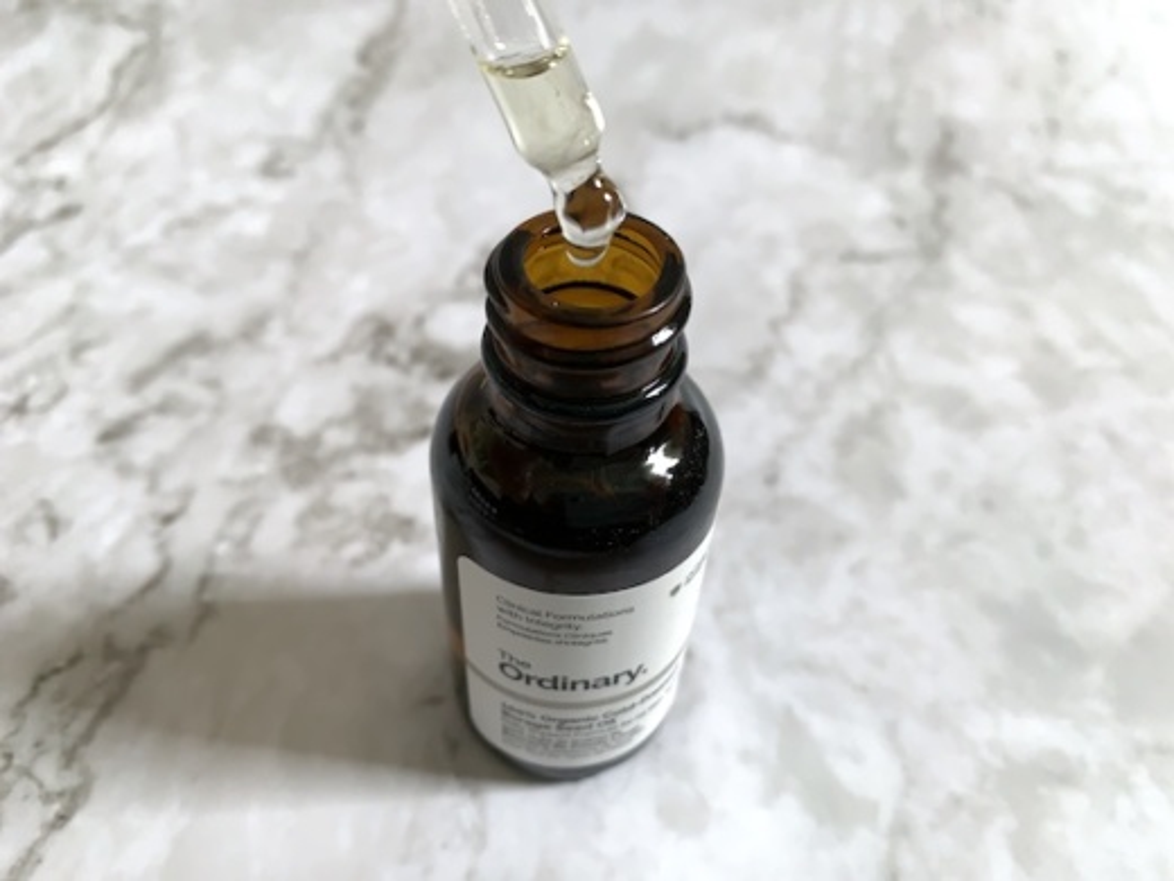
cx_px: 587
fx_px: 882
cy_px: 440
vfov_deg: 53.1
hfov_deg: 67.3
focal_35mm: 26
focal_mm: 4.25
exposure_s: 1/109
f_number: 1.8
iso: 100
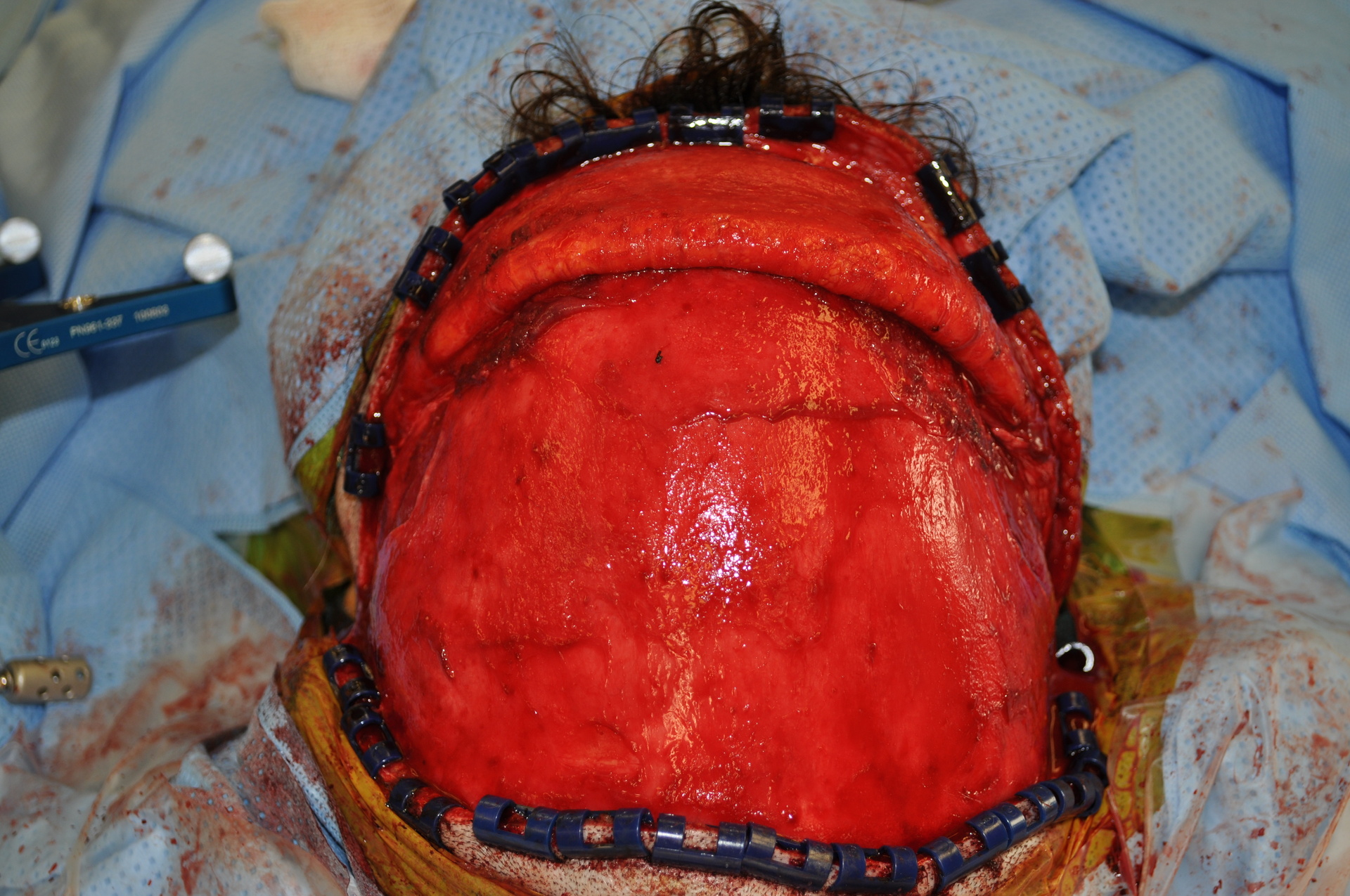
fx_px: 2022
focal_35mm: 54
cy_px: 448
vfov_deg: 25.0
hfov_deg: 36.9
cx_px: 675
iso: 200
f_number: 5
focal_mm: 36
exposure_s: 1/100
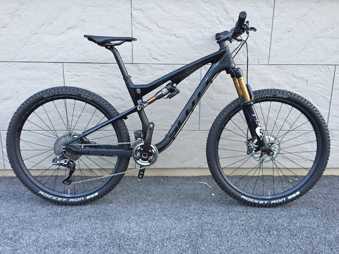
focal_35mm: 29
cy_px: 127
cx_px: 170
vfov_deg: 48.2
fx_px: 284
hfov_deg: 61.7
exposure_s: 1/30
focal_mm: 4.15
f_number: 2.2
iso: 200
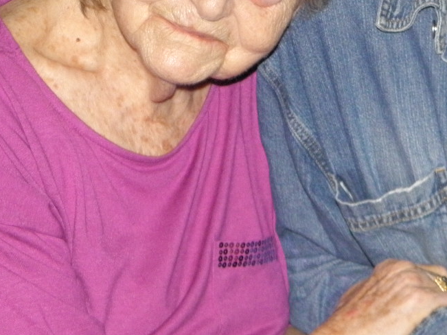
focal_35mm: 145
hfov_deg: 13.5
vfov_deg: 10.1
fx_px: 1872
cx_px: 376
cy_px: -43
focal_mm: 10.6
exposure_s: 1/125
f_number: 4.1
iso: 250
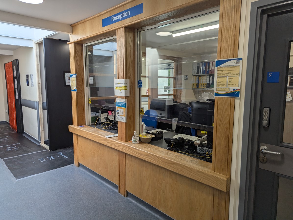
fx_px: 203
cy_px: 110
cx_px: 146
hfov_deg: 71.5
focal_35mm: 24
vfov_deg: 56.9
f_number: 1.85
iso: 40
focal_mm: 6.81
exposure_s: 1/215
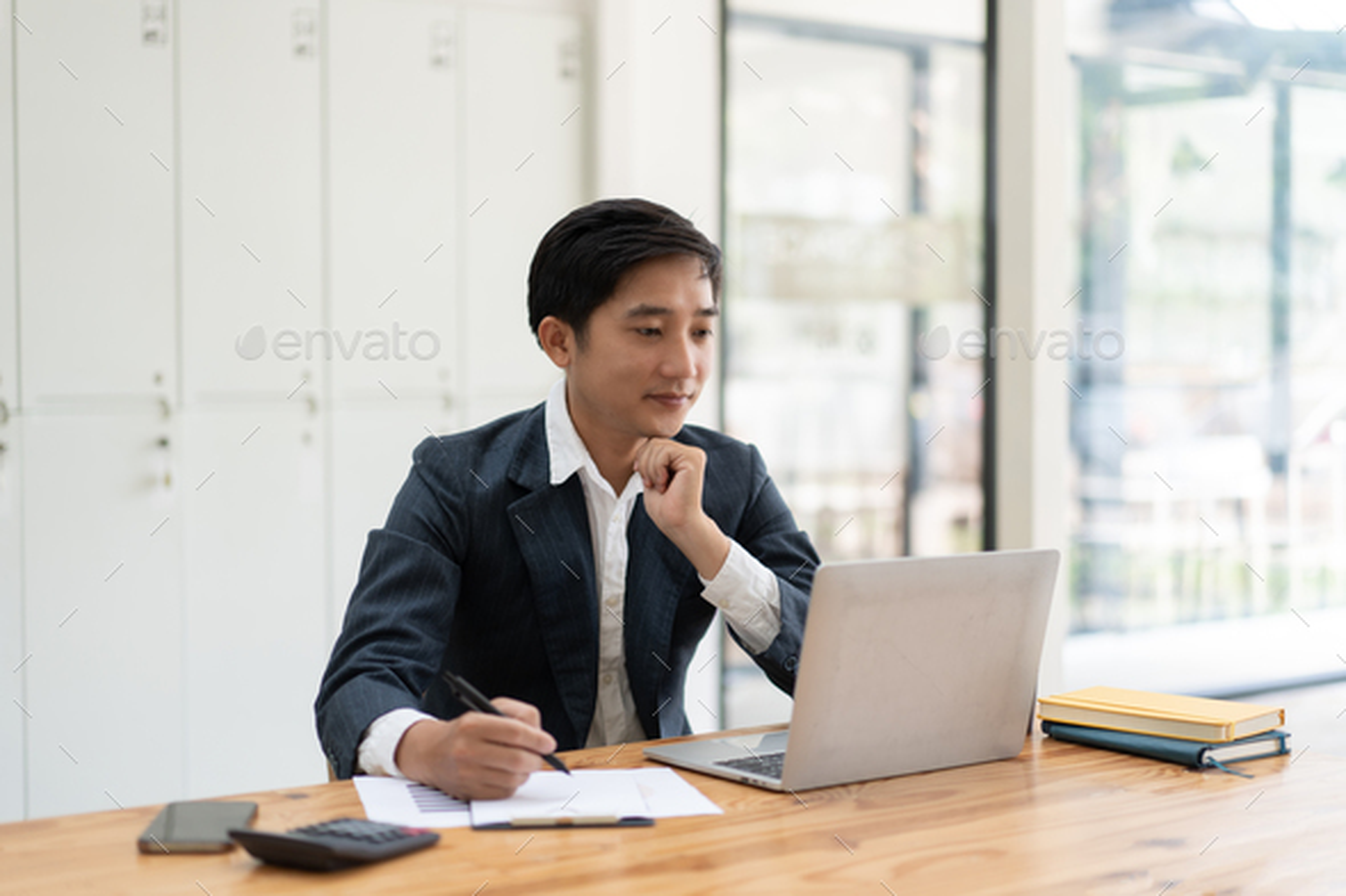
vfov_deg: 24.6
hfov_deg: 36.3
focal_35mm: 55
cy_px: 448
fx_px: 2056
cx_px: 673
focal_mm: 55
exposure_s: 1/200
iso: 160
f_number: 1.8
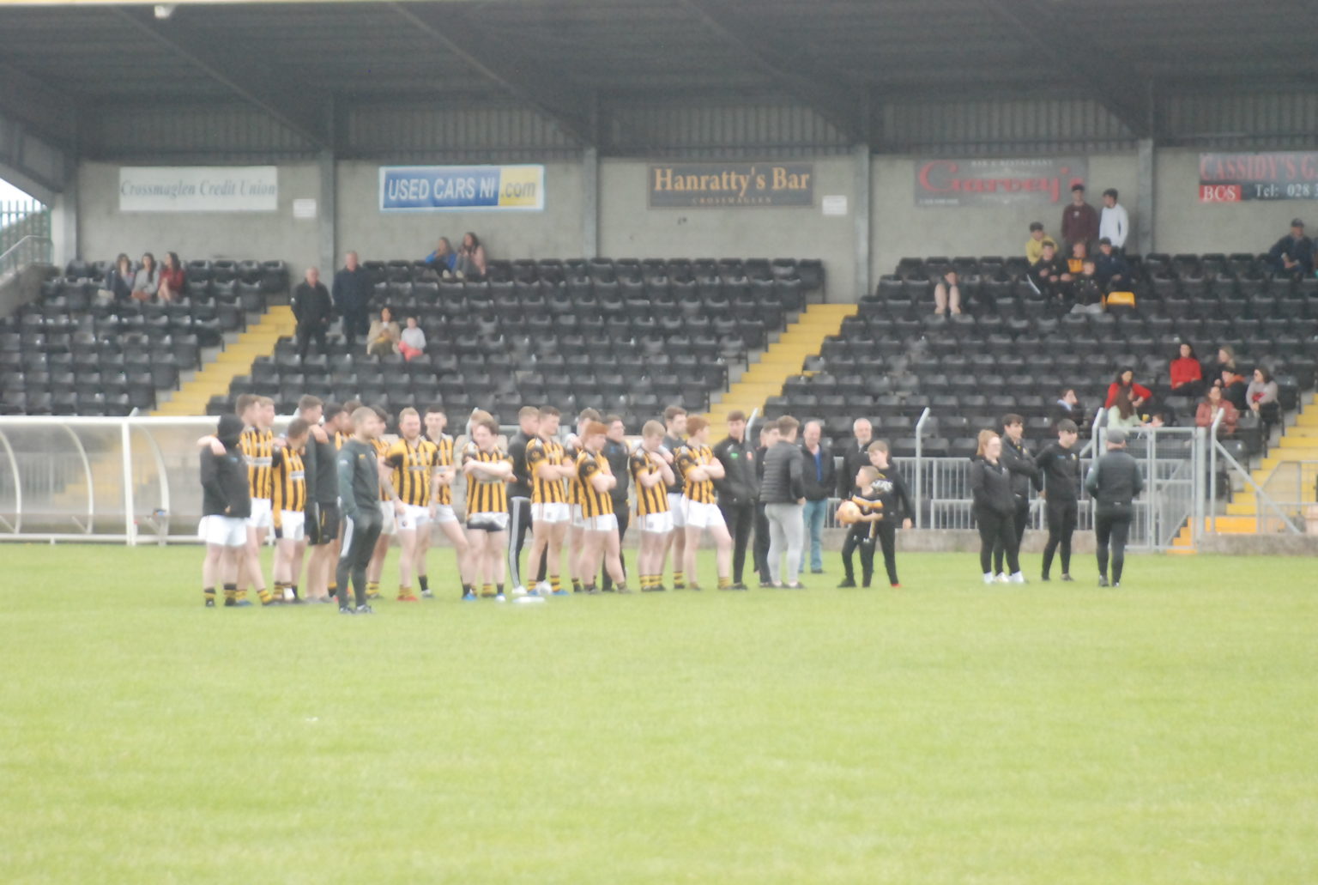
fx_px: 6713
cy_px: 442
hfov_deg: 11.2
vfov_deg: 7.5
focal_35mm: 183
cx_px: 659
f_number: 5
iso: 1600
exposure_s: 1/1250
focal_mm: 122
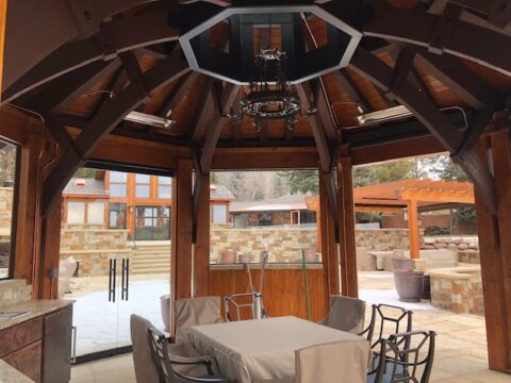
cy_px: 192
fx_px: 413
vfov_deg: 49.7
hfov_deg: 63.4
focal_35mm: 28
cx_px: 256
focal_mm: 3.99
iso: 20
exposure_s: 1/333
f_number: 1.8
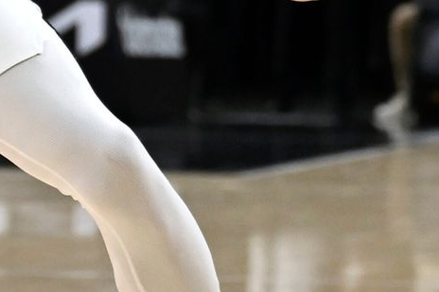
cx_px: 314
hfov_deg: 6.7
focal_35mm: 309
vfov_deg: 4.4
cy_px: -20
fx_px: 3767
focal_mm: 70
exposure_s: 1/1250
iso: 1000
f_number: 2.8
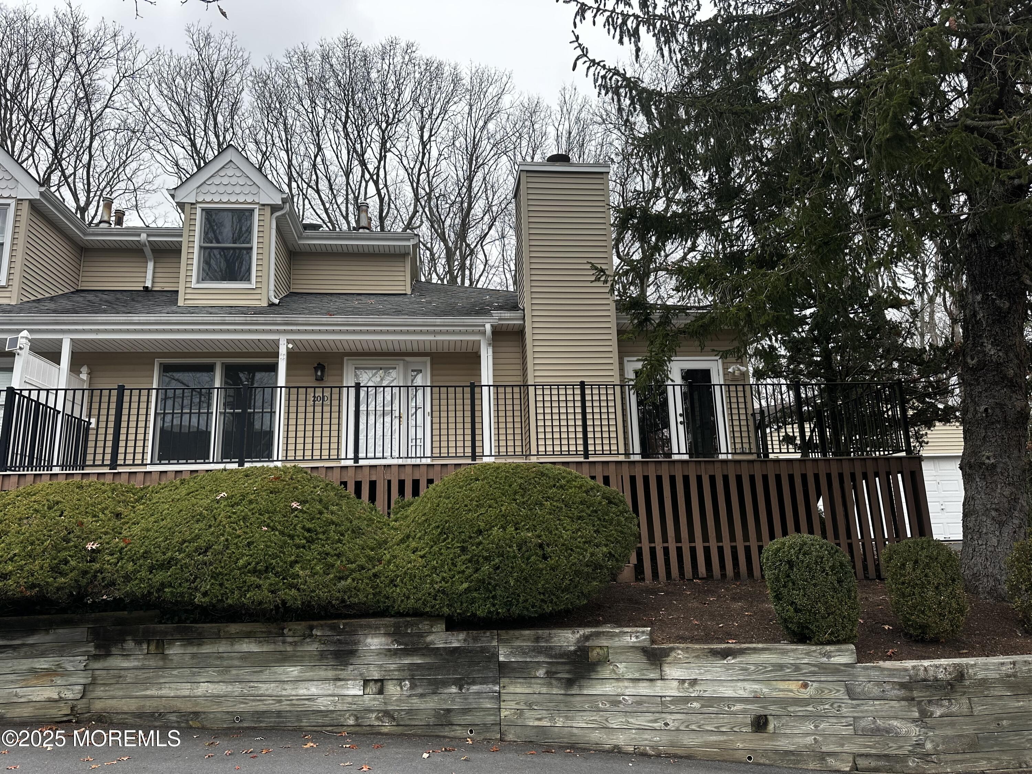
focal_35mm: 24
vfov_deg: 56.8
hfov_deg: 71.6
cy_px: 387
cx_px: 516
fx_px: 716
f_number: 1.78
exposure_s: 1/477
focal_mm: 6.86
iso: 80
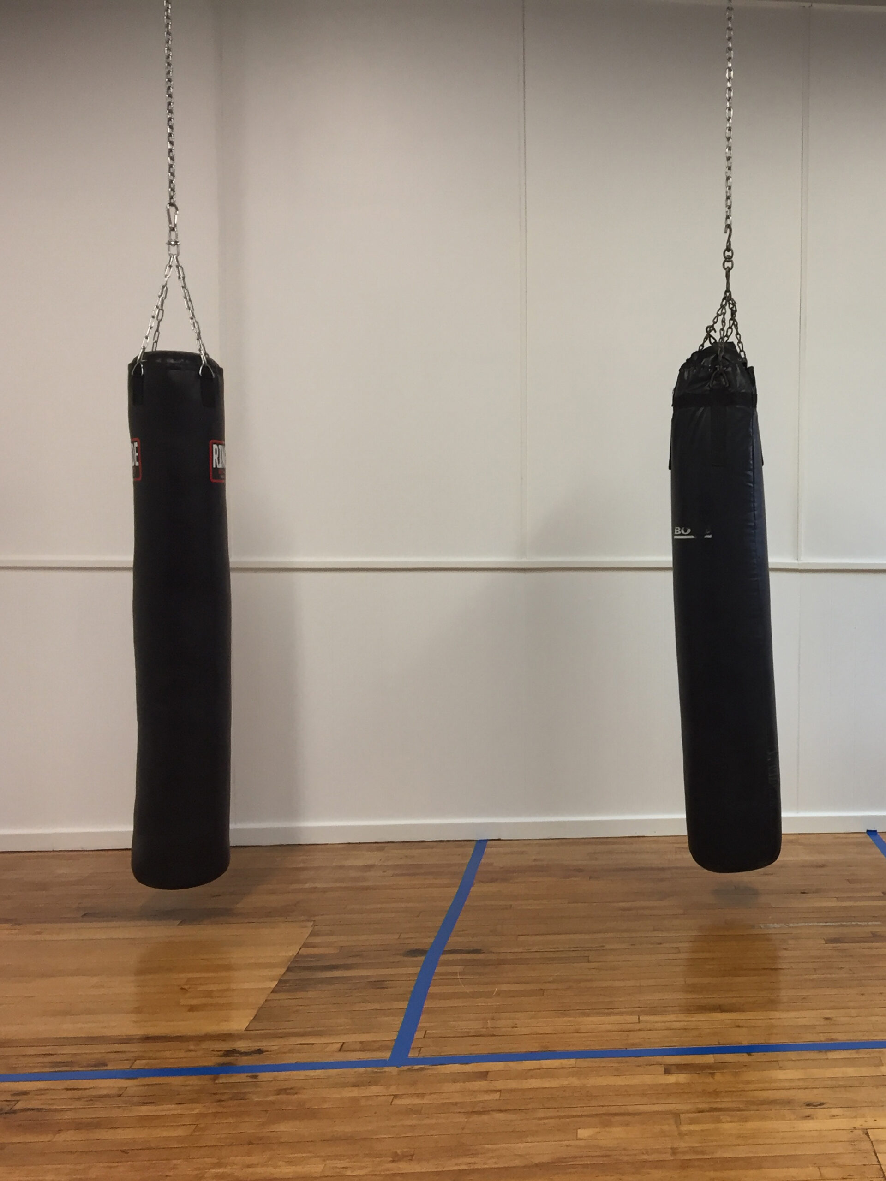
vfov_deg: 61.7
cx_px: 443
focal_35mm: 29
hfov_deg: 48.2
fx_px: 990
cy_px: 590
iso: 160
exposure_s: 1/30
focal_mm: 4.15
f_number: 2.2
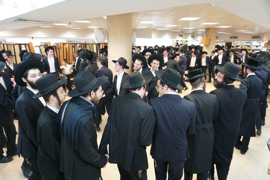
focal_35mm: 24
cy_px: 90
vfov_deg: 53.1
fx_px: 180
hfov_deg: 73.7
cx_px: 135
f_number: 3.5
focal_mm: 16
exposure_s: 1/125
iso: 1250
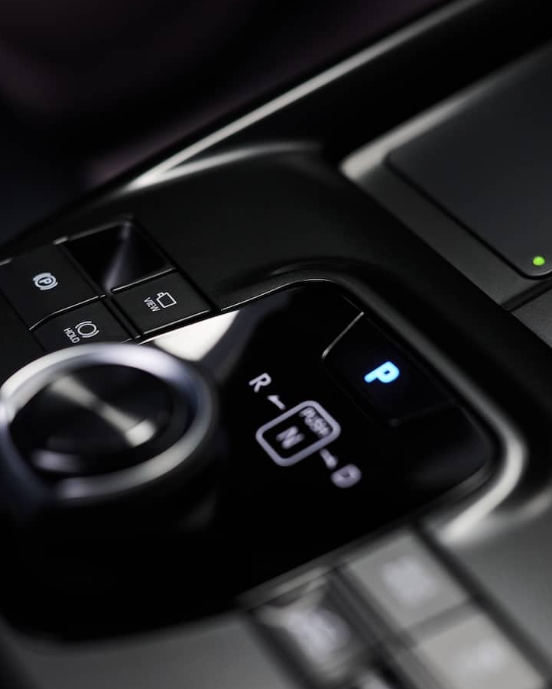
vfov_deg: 24.4
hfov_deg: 19.6
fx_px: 1592
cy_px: 371
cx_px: 226
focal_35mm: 78
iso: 800
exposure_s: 1/80
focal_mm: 50
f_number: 2
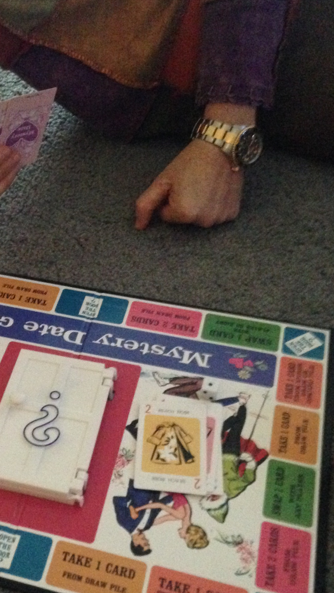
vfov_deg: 40.5
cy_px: 342
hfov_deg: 22.9
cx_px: 39
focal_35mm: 51
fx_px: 803
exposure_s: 1/15
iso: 800
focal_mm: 4.12
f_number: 2.4
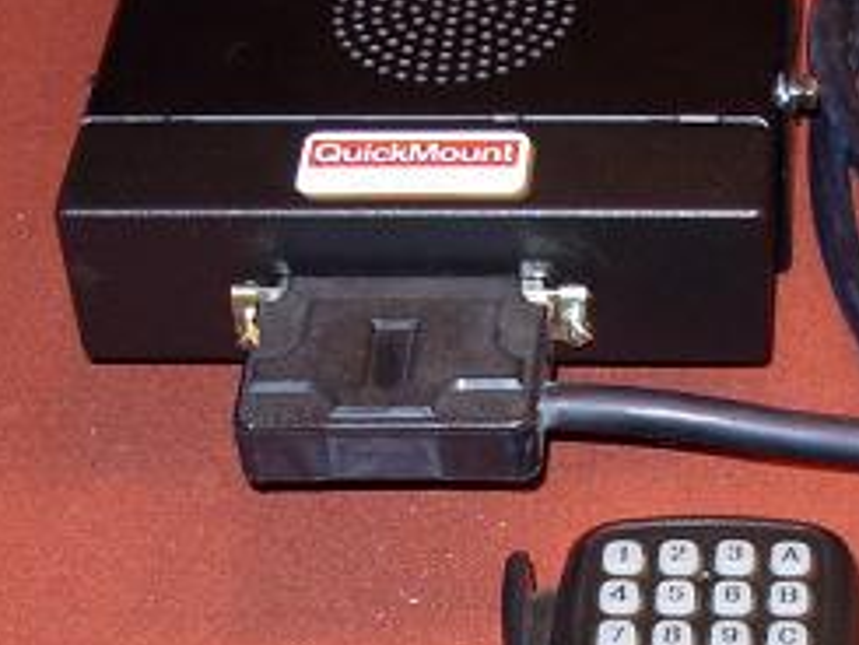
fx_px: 3252
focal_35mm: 131
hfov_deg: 14.9
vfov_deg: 11.3
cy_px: 564
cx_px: 731
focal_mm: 6.3
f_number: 2.9
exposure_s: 1/32
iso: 50
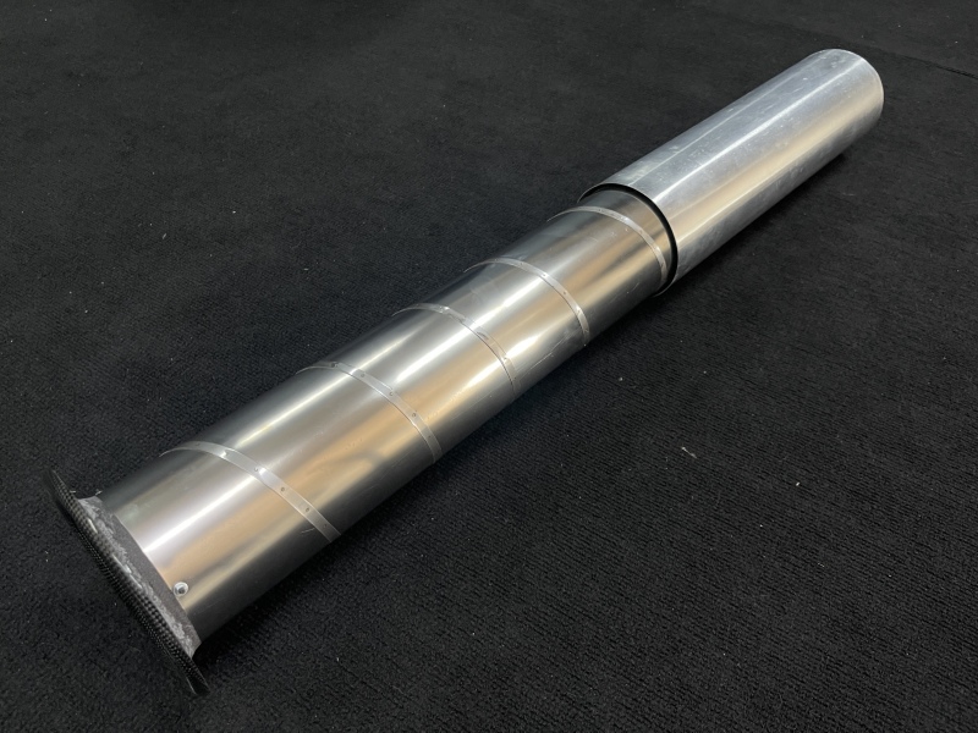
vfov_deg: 54.9
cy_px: 366
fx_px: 706
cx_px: 489
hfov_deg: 69.4
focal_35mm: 25
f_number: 1.6
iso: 80
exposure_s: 1/50
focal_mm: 5.1
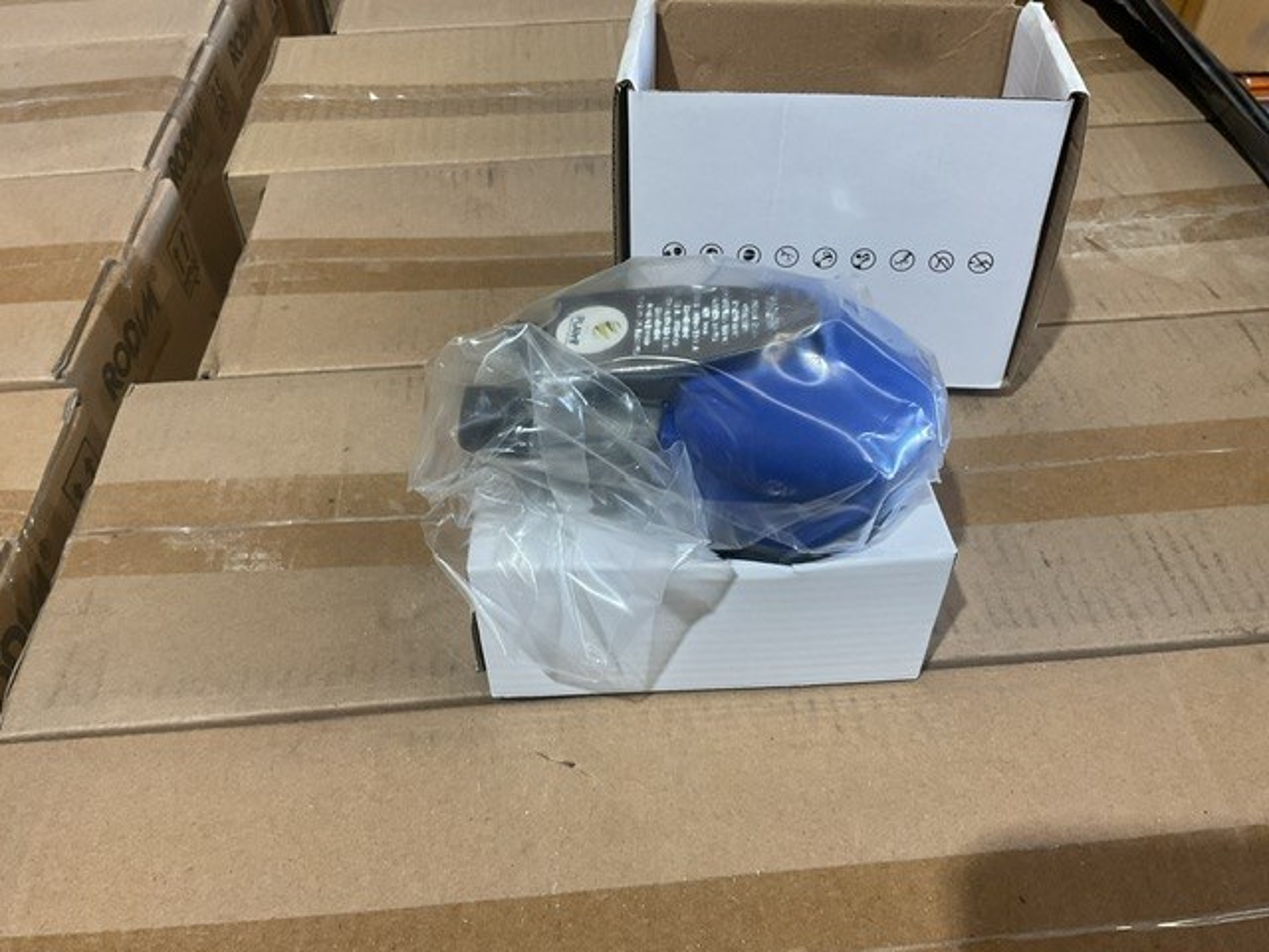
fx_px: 1063
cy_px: 476
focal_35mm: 29
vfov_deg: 48.2
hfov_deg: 61.7
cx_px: 634
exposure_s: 1/50
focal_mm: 3
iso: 64
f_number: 1.8
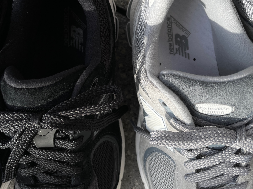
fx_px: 190
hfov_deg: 67.3
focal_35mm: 26
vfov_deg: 53.1
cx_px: 126
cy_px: 94
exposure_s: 1/1416
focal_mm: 4.2
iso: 50
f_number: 1.6
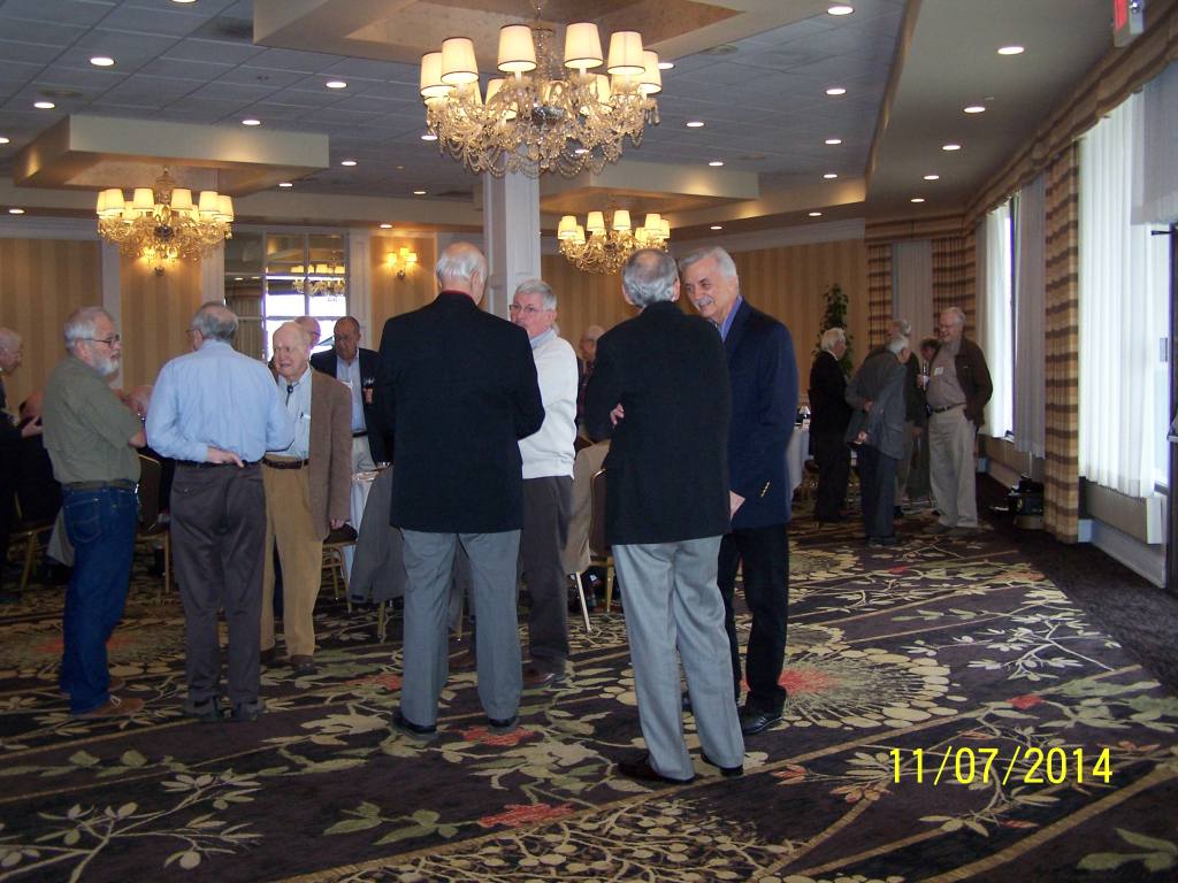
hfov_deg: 49.0
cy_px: 442
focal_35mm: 38
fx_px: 1293
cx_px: 589
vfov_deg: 37.7
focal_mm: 6.3
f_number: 2.8
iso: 140
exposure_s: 1/60
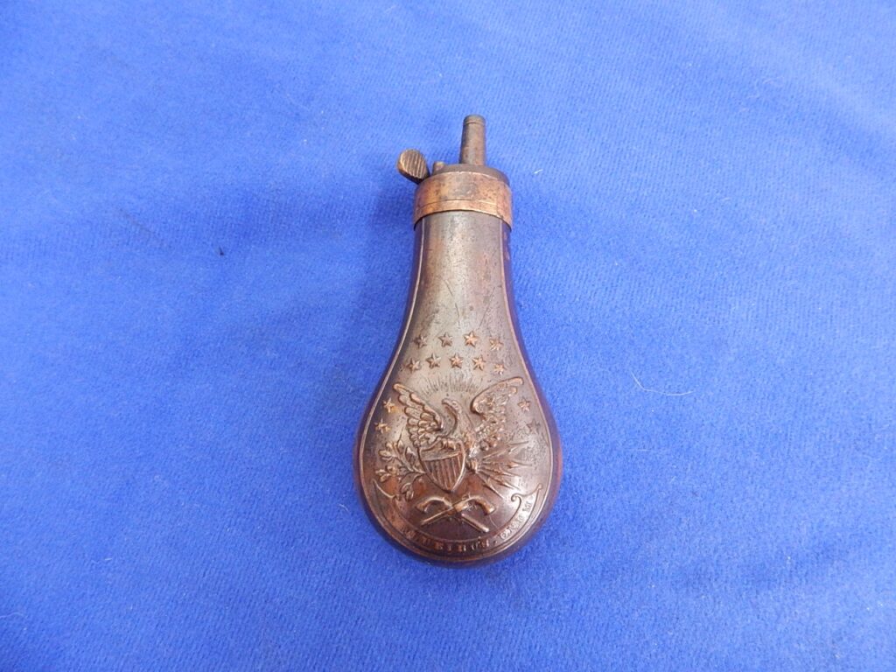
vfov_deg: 61.1
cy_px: 336
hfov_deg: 76.4
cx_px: 448
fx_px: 569
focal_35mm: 22
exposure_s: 1/8
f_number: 3
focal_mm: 4
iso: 500
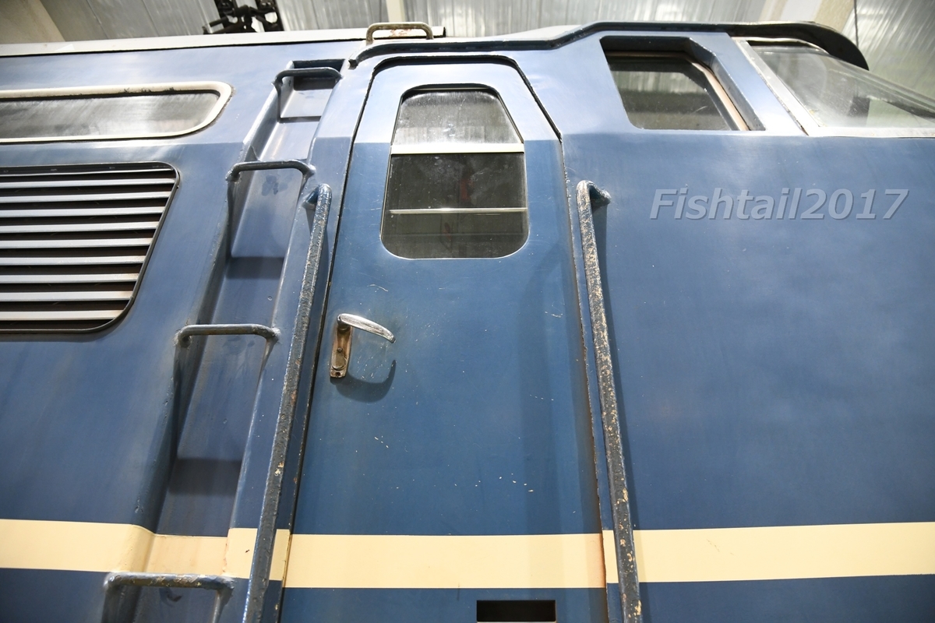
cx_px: 468
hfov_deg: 73.7
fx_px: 623
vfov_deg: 53.1
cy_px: 312
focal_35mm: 24
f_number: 5
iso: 3200
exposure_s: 1/40
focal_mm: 24
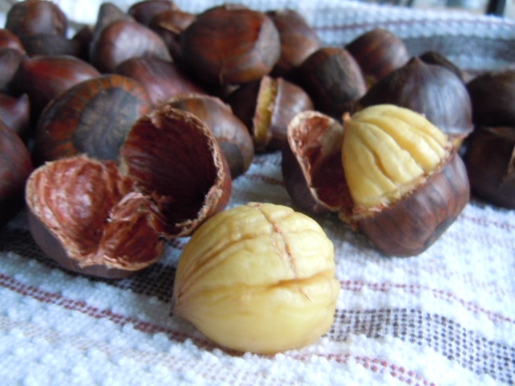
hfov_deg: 60.0
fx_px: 446
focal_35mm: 30
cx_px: 258
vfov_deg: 46.8
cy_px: 193
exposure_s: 1/6
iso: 400
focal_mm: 5.4
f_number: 3.5
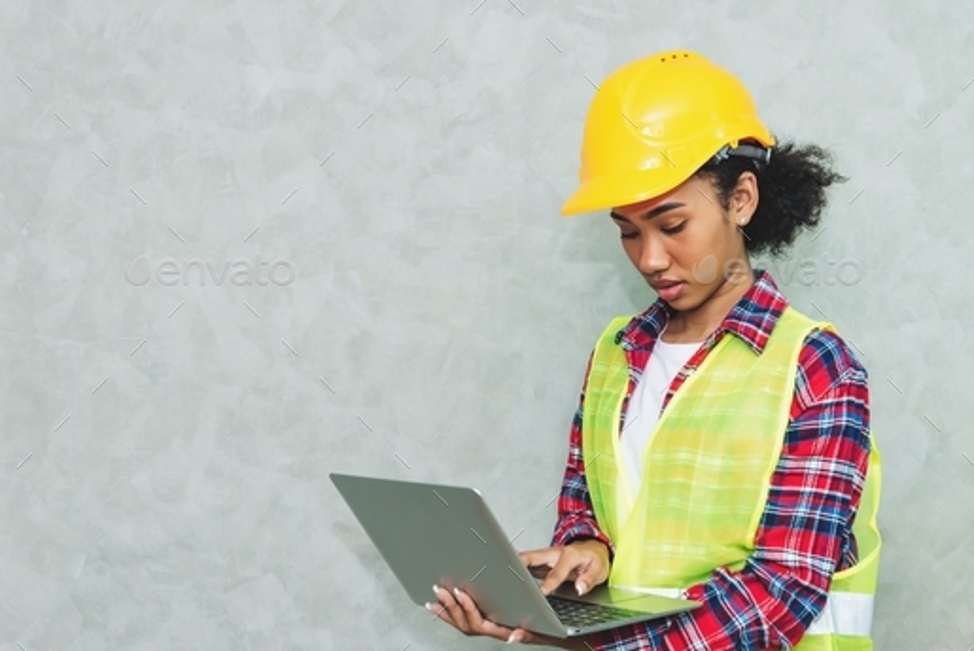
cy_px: 360
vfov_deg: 24.6
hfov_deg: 36.2
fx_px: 1489
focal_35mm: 55
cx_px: 488
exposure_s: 1/200
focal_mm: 48
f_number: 5.6
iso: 250
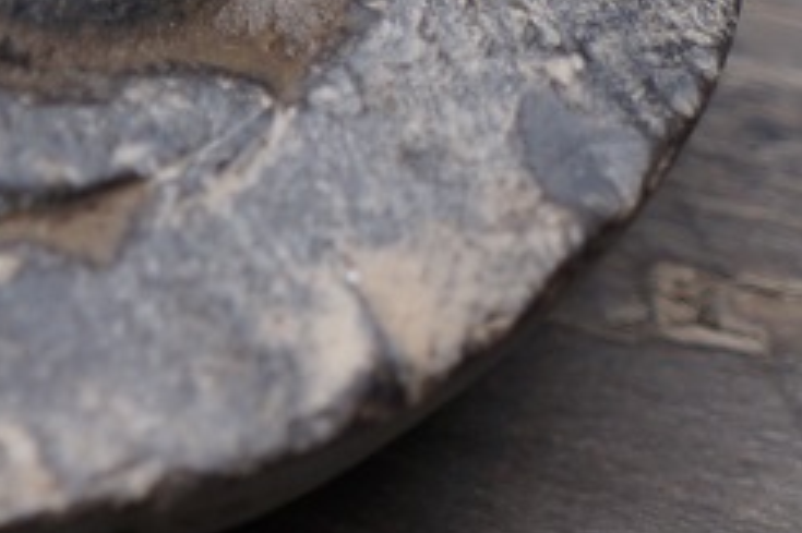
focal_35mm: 242
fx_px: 5382
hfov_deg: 8.1
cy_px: -441
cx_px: -881
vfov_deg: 5.6
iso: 100
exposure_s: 1/80
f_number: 4.5
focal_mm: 29
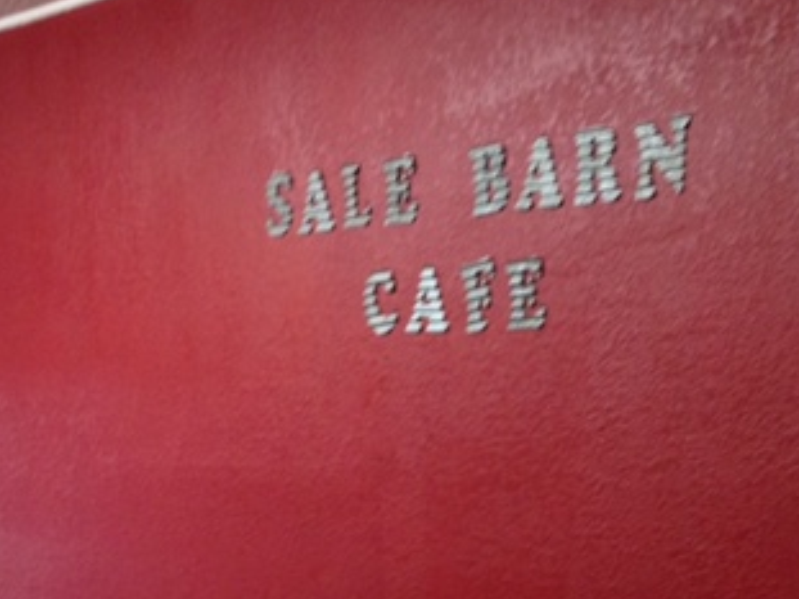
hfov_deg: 28.6
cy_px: 537
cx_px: 365
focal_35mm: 68
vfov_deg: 21.1
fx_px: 1569
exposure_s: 1/20
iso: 160
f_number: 2.4
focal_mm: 4.12
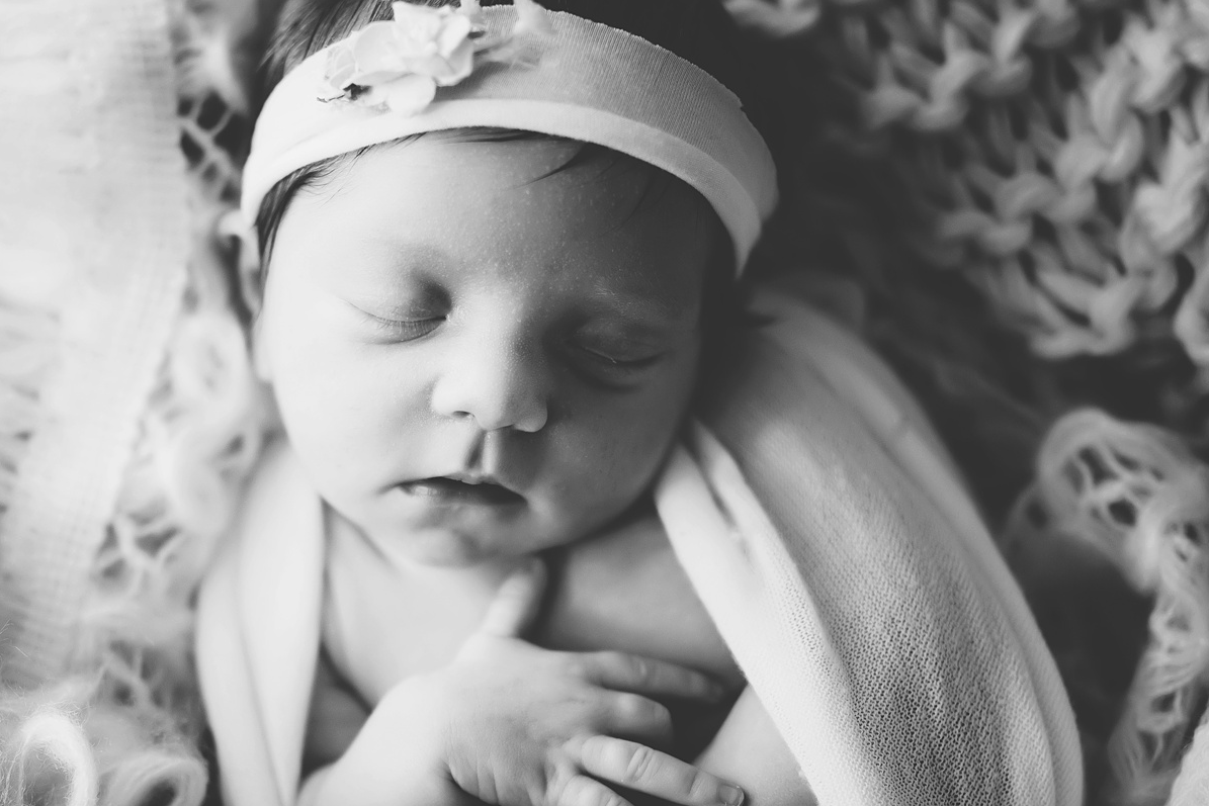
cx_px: 515
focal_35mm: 60
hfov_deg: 33.3
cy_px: 544
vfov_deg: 22.5
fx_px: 2015
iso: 320
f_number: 1.4
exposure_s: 1/250
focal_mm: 35
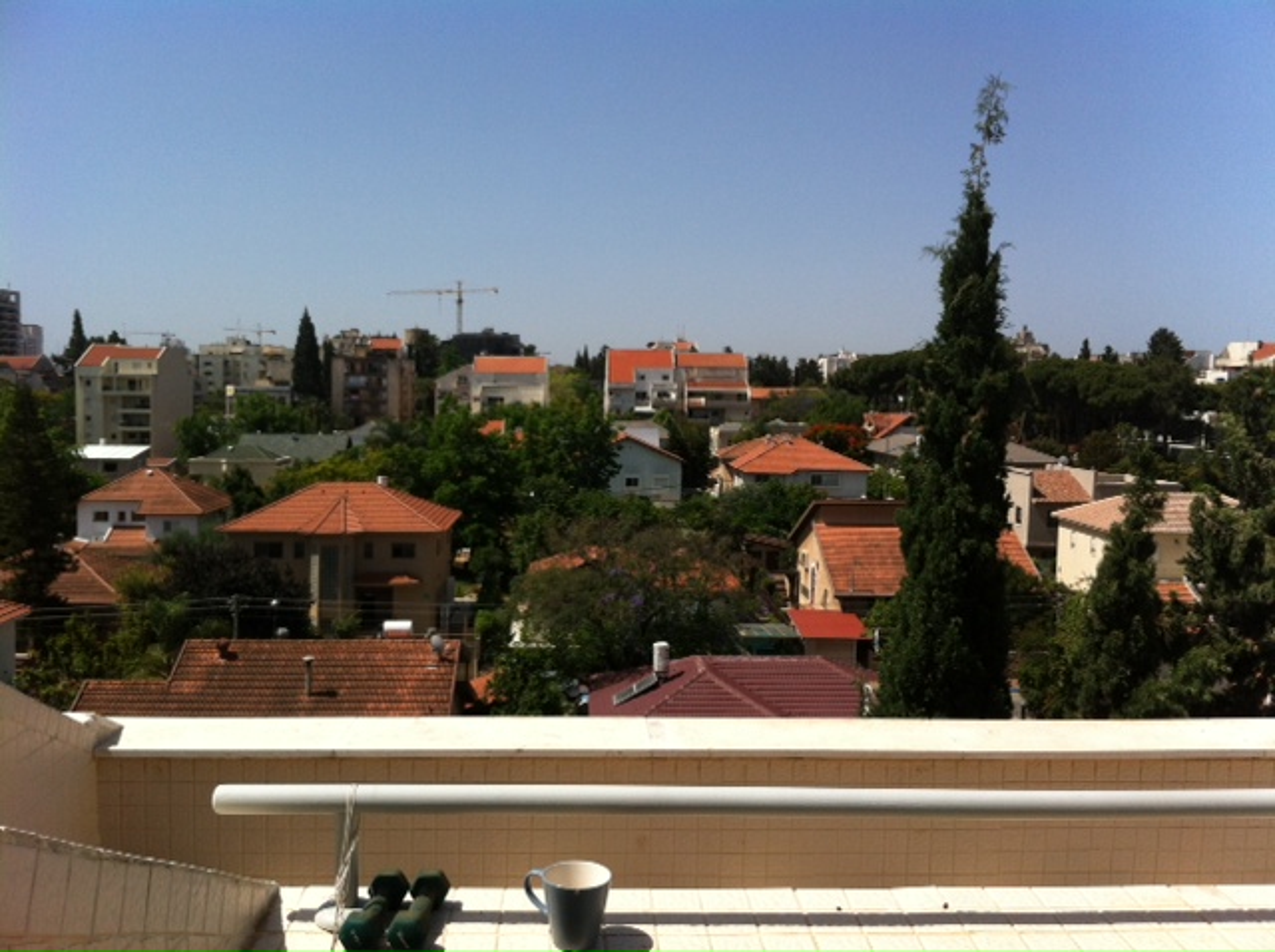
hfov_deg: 52.7
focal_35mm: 35
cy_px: 476
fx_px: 1287
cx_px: 638
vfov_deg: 40.6
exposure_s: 1/1774
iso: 80
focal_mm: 3.85
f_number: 2.8
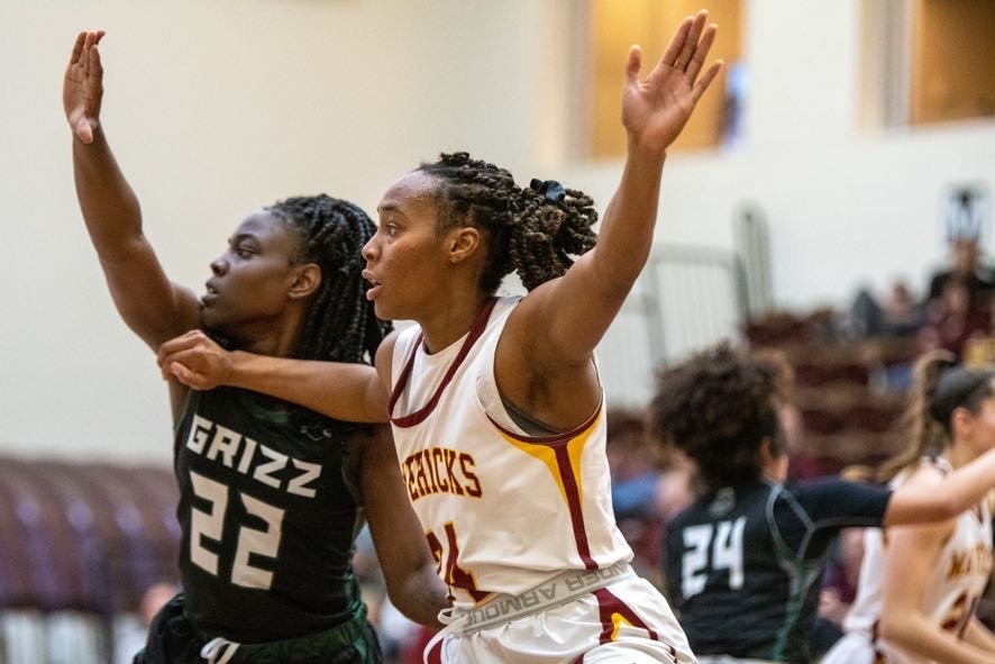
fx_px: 5584
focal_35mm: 202
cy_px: 332
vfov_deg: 6.8
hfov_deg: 10.2
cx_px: 498
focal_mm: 135
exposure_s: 1/1000
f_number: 2.8
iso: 8000
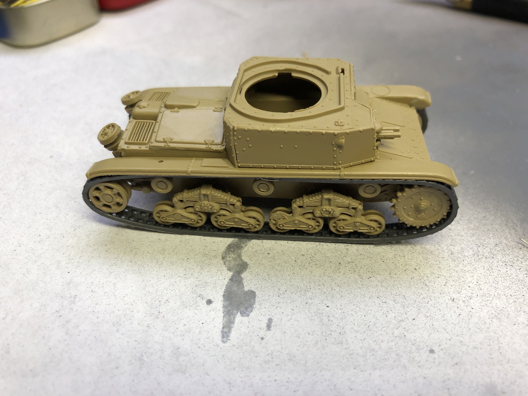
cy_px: 198
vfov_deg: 49.7
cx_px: 264
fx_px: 427
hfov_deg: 63.4
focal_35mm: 28
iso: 50
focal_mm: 4
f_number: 1.8
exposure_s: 1/120
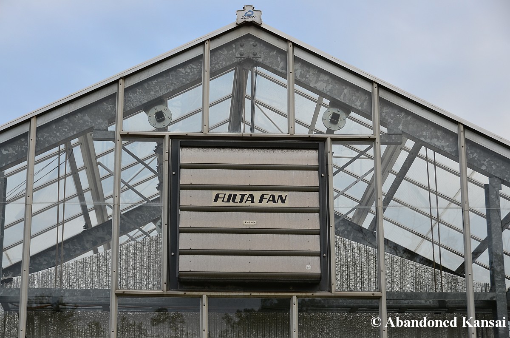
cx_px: 255
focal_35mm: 82
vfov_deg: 16.5
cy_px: 169
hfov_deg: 24.7
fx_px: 1166
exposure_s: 1/200
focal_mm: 55
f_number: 7.1
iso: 200
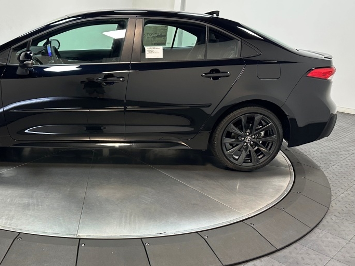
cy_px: 132
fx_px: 369
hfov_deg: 49.7
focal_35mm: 36
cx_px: 99
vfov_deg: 39.6
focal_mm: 6.86
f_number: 1.78
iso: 400
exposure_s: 1/60
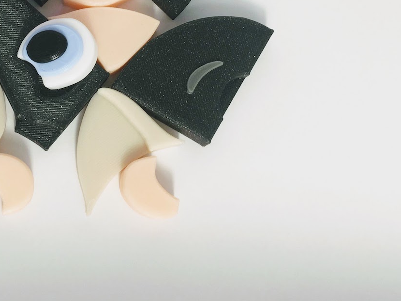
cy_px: 12
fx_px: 648
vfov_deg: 25.0
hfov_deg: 33.2
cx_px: 72
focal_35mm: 56
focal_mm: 4.15
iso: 25
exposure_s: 1/100
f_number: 2.2
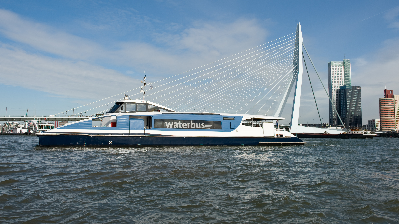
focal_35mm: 34
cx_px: 208
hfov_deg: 58.0
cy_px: 93
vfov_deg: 34.6
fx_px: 360
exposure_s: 1/400
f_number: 11
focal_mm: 29
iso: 200
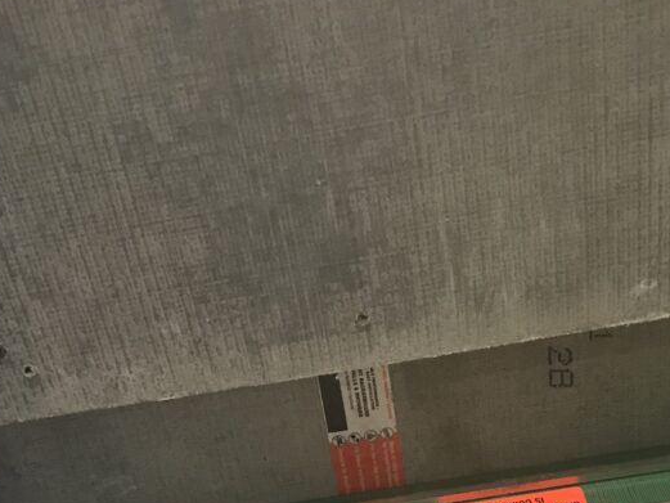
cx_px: 372
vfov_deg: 25.5
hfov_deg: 34.9
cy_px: 480
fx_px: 1065
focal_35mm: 55
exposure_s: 1/12
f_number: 1.8
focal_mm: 3.99
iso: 100
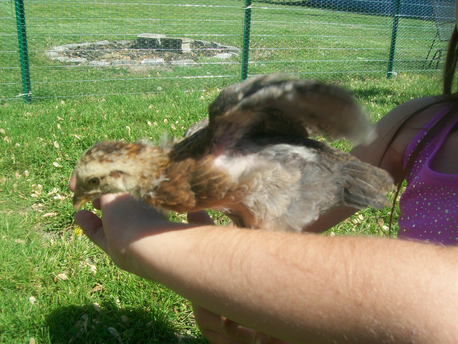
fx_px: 476
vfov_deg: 39.7
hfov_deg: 51.4
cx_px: 229
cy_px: 172
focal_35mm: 36
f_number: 4.8
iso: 64
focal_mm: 6
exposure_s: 1/320
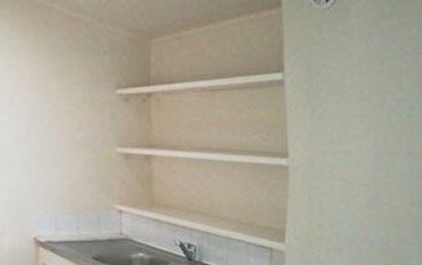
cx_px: -14
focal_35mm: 57
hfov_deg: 32.4
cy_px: 153
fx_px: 656
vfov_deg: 22.8
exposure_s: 1/20
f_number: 2.2
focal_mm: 3.83
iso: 640
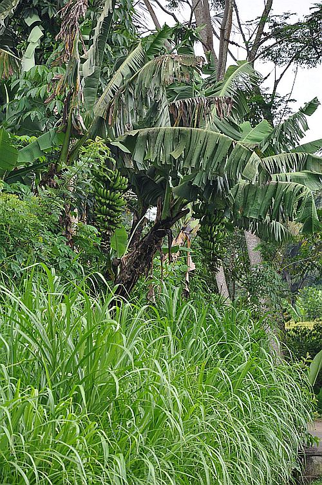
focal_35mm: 158
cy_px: 242
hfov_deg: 8.7
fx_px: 2119
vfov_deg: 13.1
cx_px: 161
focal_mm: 105
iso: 250
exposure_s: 1/60
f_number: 8
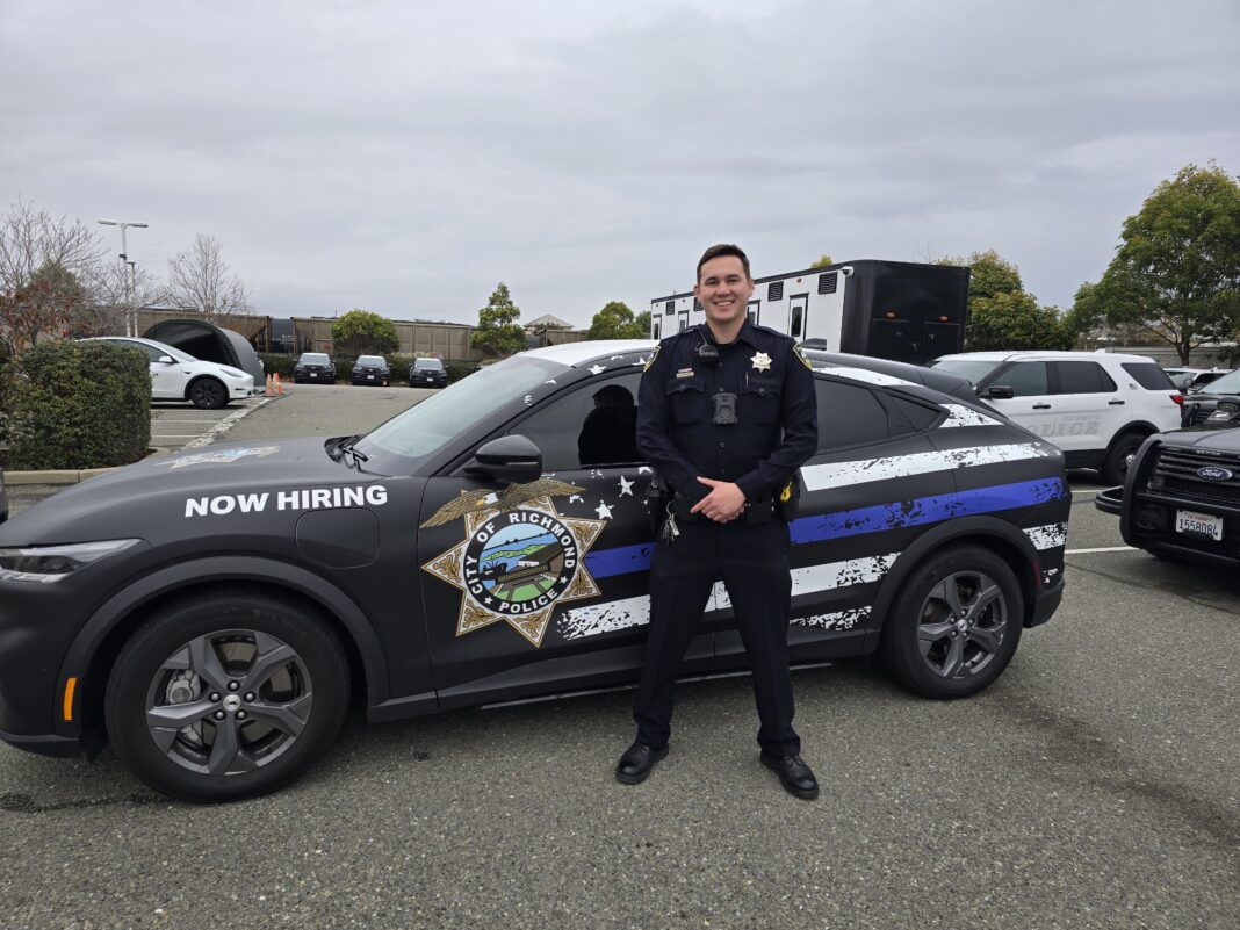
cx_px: 620
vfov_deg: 58.9
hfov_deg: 73.9
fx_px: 824
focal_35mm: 23
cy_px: 465
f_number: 1.7
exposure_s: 1/180
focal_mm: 6.3
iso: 25
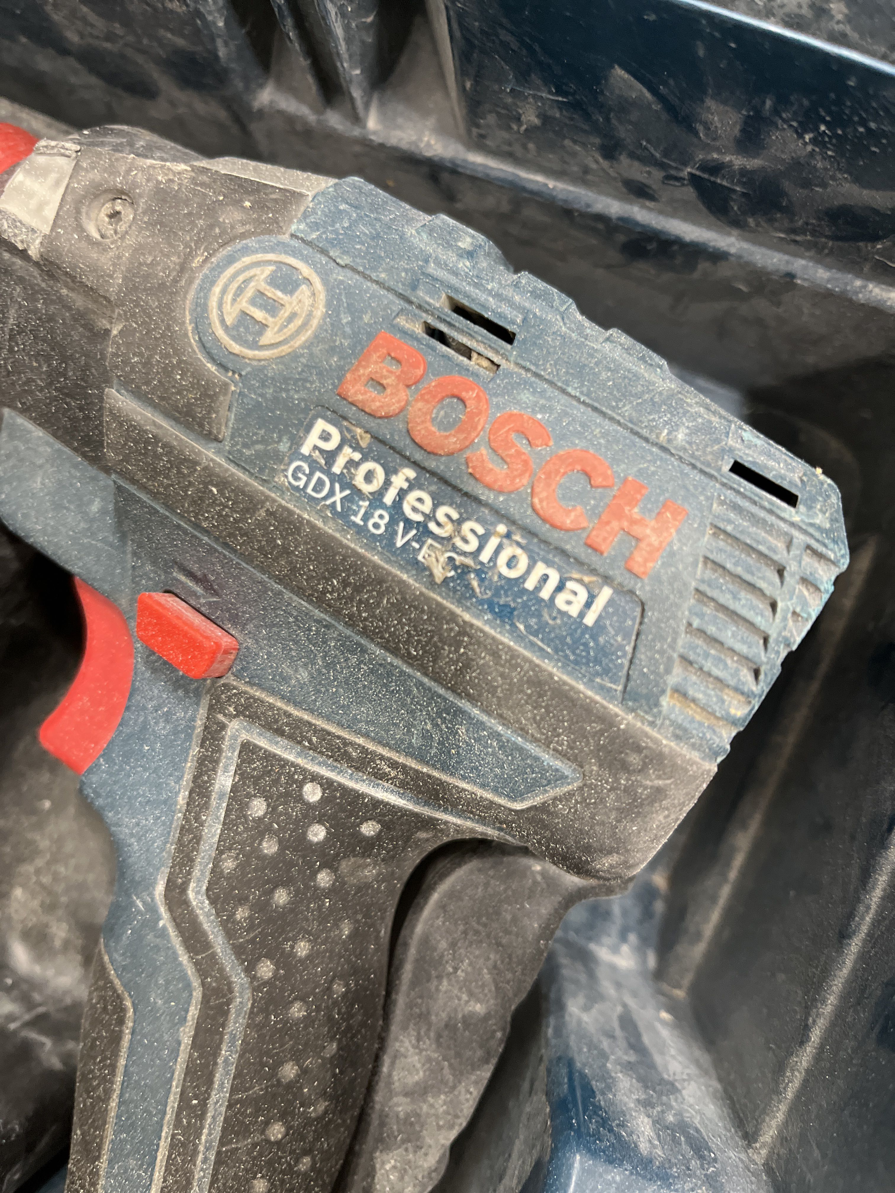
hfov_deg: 53.1
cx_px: 448
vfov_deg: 67.3
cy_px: 596
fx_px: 896
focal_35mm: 26
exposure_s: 1/60
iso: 400
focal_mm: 5.1
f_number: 1.6
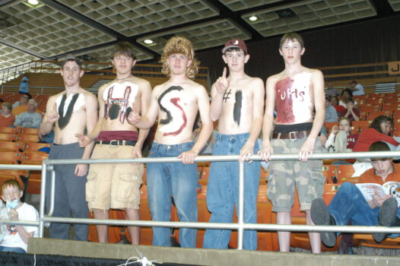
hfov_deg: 46.4
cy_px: 133
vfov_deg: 31.9
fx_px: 466
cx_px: 200
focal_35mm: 42
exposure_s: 1/60
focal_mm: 28
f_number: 5.6
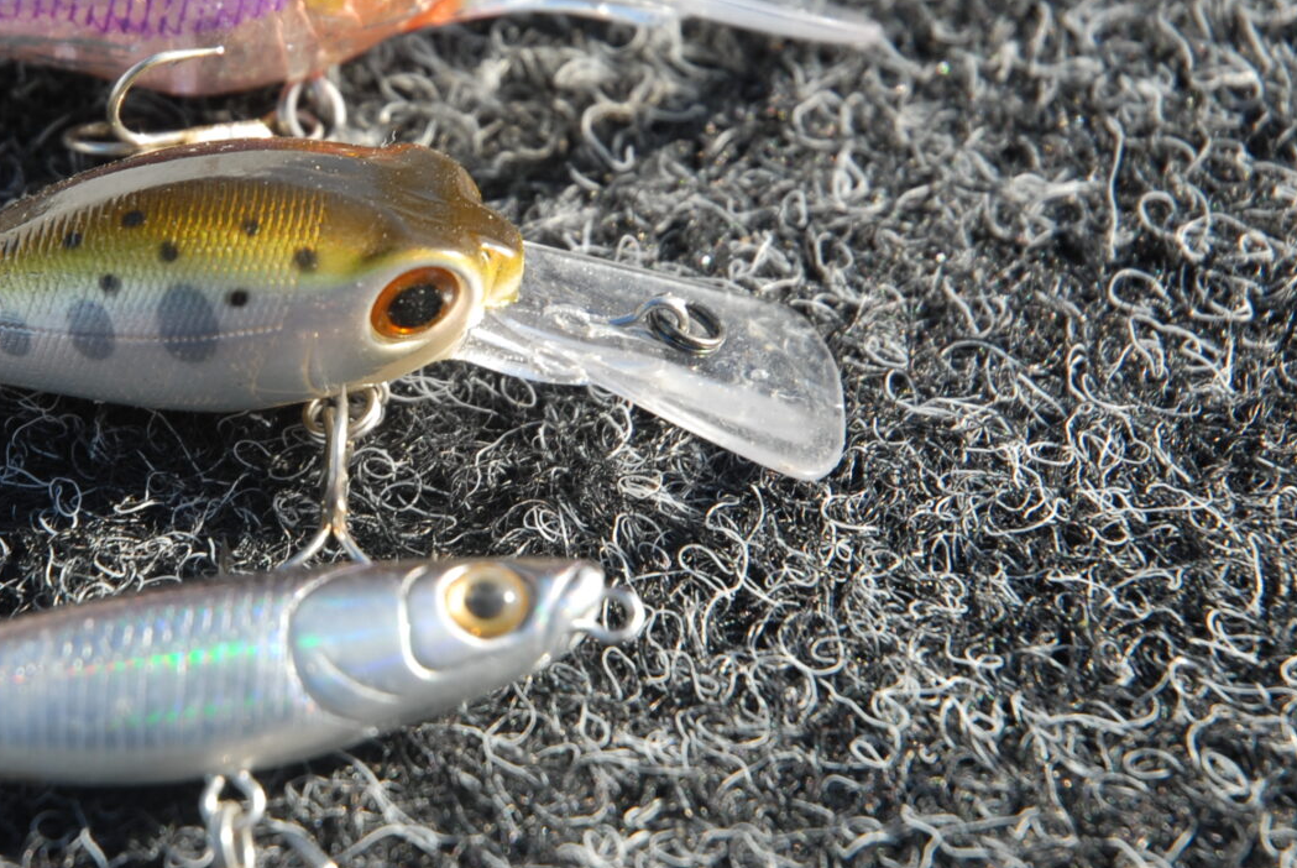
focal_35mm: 205
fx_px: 7394
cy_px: 286
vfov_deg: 6.7
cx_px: 303
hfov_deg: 10.0
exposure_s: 1/125
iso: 100
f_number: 5.6
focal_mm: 70
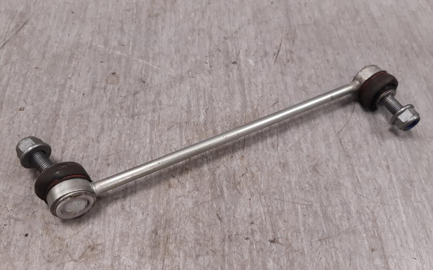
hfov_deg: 62.9
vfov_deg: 41.8
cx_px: 214
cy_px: 146
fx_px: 354
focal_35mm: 30
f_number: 1.7
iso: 80
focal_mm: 3.92
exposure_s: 1/50
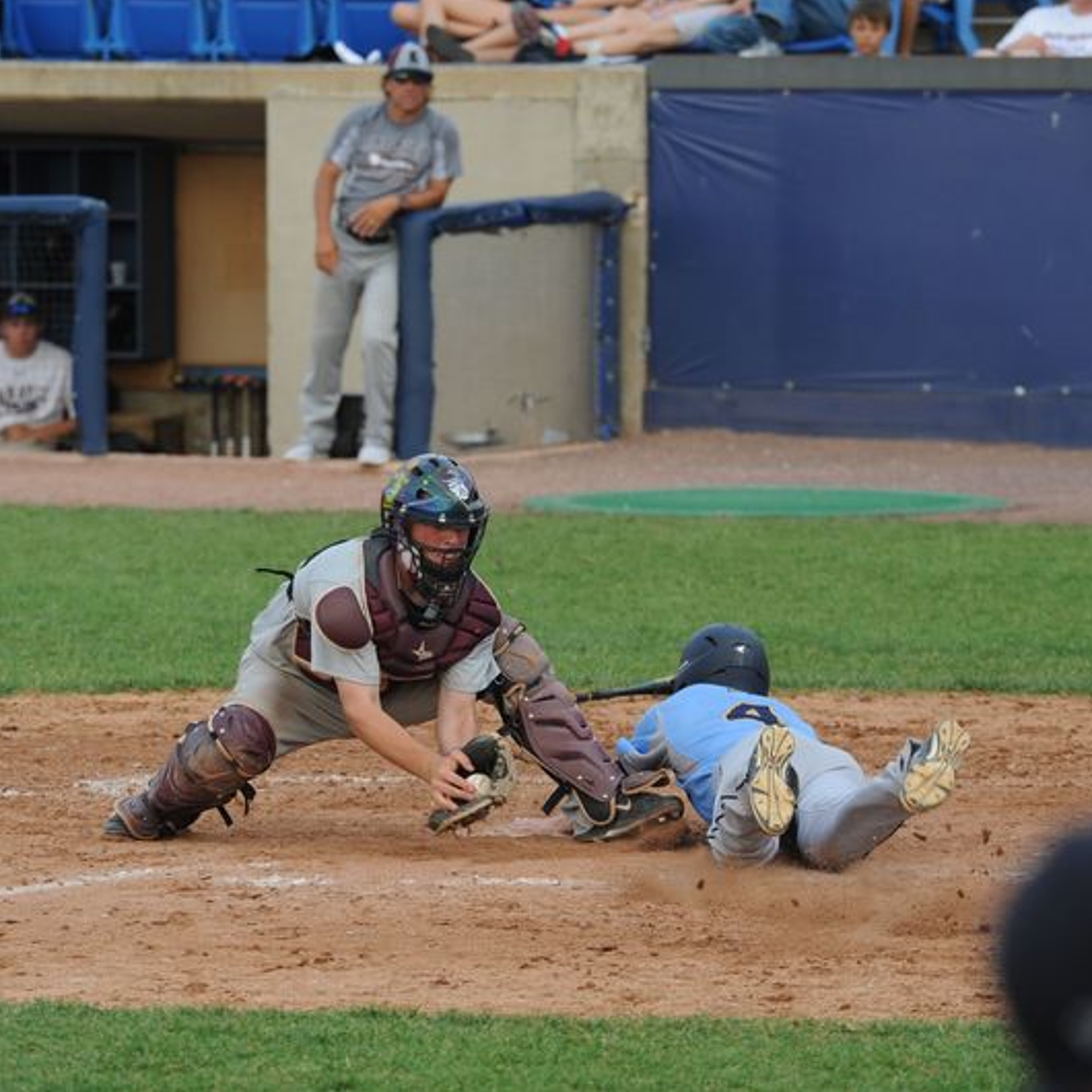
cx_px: 511
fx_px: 12349
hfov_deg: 5.1
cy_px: 545
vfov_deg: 5.1
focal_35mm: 346
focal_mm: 270
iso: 640
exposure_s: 1/800
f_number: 5.6
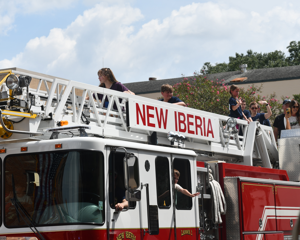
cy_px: 120
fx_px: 1172
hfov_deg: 14.6
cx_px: 129
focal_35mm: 132
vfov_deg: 11.7
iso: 100
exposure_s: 1/400
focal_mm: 78
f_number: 10
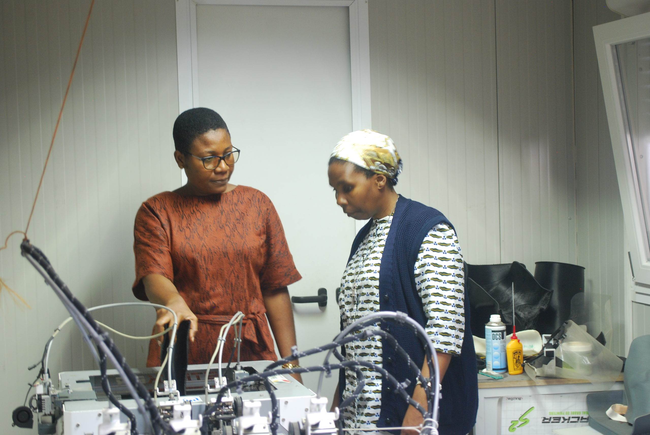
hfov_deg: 30.5
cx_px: 325
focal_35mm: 66
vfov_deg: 20.7
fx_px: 1193
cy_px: 218
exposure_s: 1/5
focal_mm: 44
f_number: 5.3
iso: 400
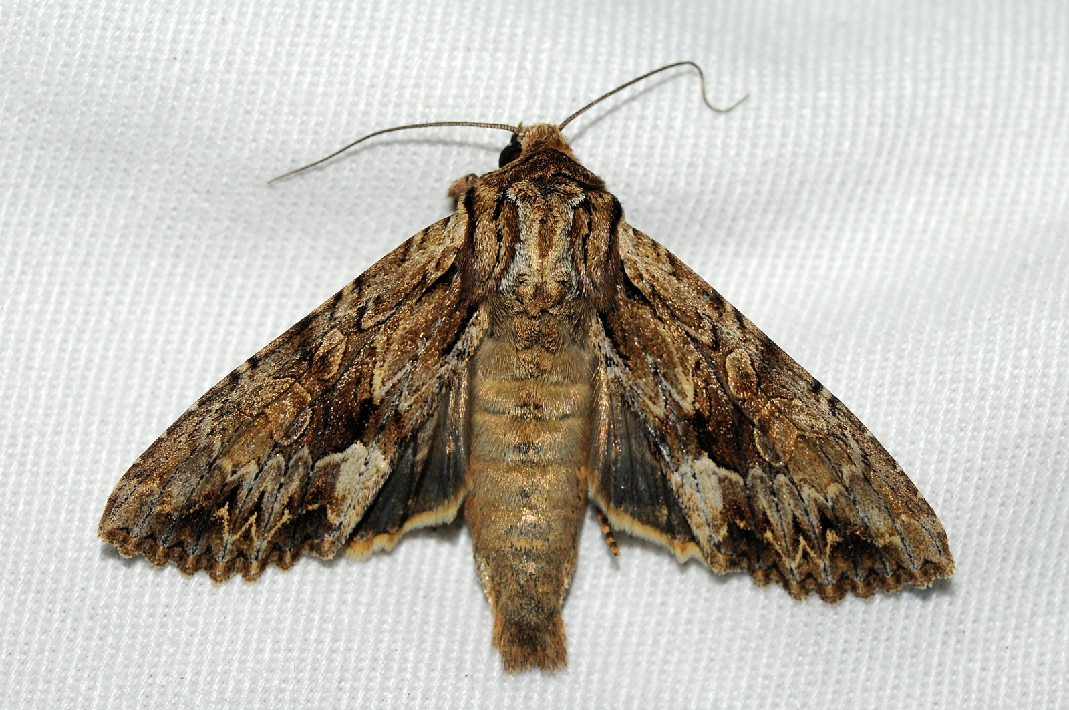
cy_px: 355
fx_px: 2669
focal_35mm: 90
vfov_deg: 15.2
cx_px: 534
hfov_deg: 22.6
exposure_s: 1/200
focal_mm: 60
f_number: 13
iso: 400
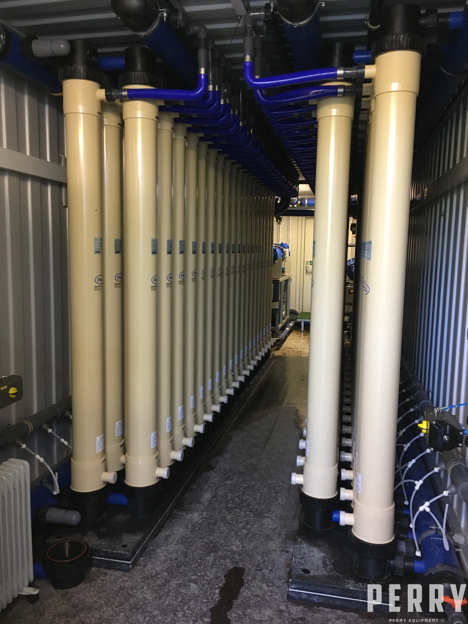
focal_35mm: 29
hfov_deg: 48.2
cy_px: 312
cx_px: 234
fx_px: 523
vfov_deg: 61.7
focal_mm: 4.15
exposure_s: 1/33
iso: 200
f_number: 2.2
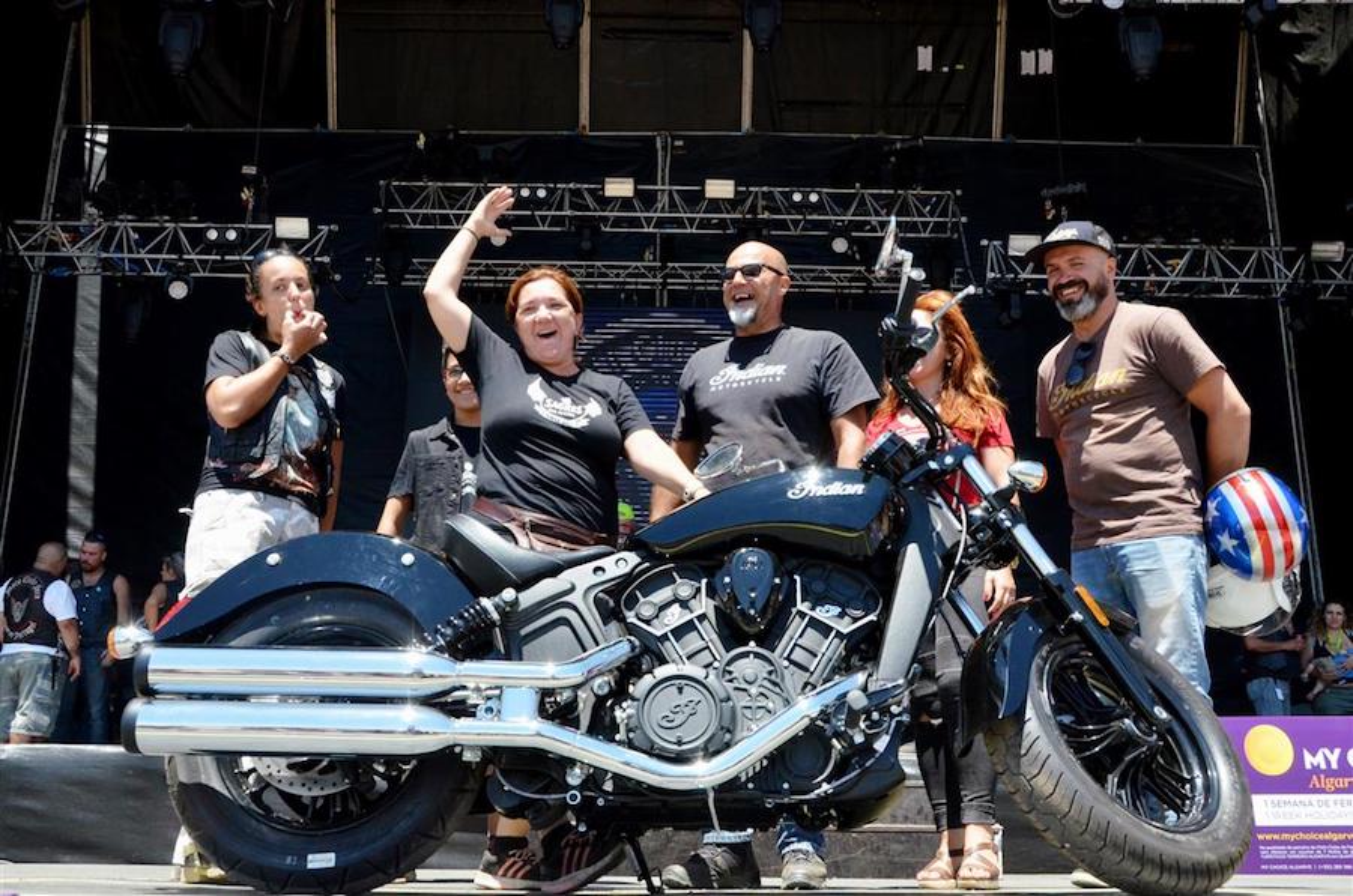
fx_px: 1350
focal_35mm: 36
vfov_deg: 36.7
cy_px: 448
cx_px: 676
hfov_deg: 53.2
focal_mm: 24
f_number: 9
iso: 2000
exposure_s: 1/2000
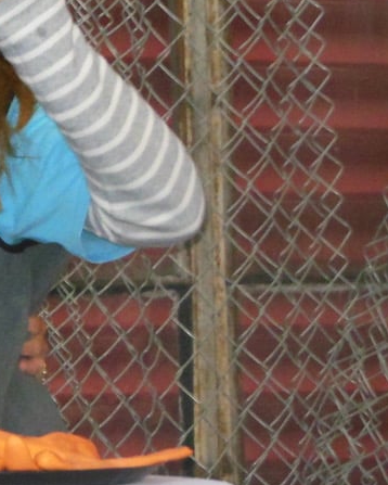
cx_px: -221
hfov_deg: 6.3
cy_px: 109
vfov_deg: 7.9
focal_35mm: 243
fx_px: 3486
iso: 800
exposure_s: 1/60
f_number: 4.6
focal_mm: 15.5
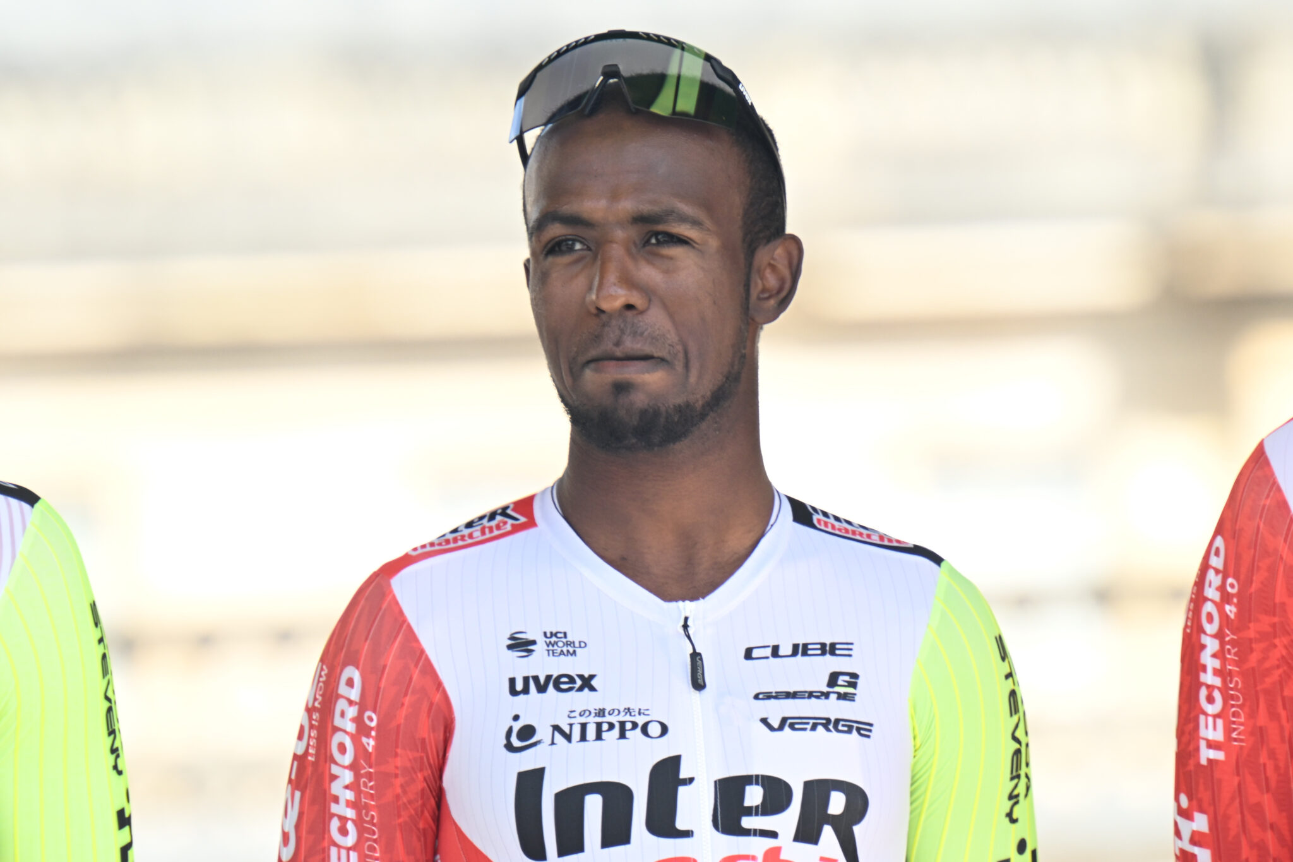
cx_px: 646
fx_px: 19392
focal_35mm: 540
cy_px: 431
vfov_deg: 2.5
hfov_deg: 3.8
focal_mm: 360
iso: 560
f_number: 5.6
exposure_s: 1/640
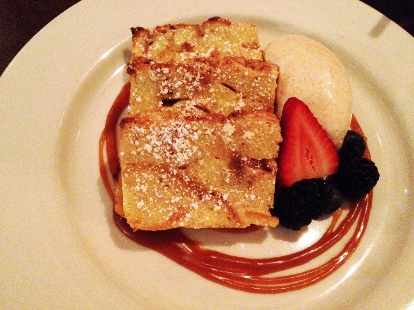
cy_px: 155
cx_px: 207
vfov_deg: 40.7
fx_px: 419
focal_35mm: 35
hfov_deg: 52.6
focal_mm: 4.28
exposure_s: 1/15
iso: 800
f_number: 2.4
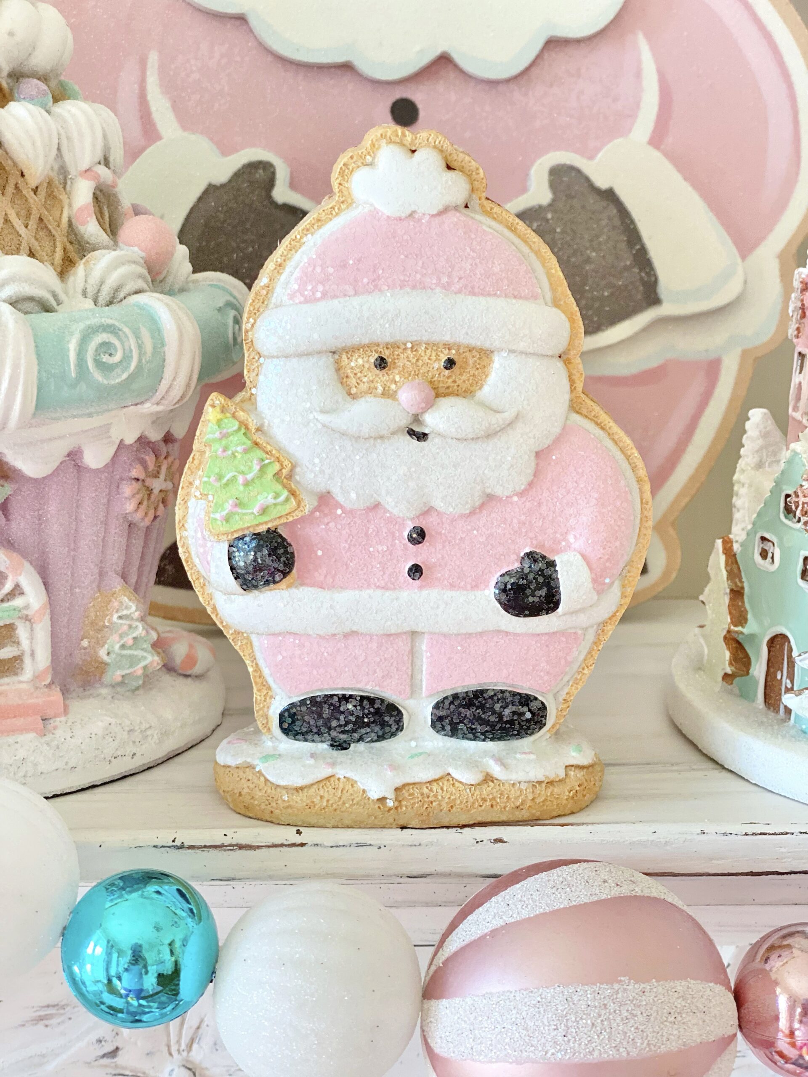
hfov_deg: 28.0
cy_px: 538
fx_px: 1618
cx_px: 404
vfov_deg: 36.8
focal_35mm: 52
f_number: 2
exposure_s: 1/60
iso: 160
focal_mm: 6
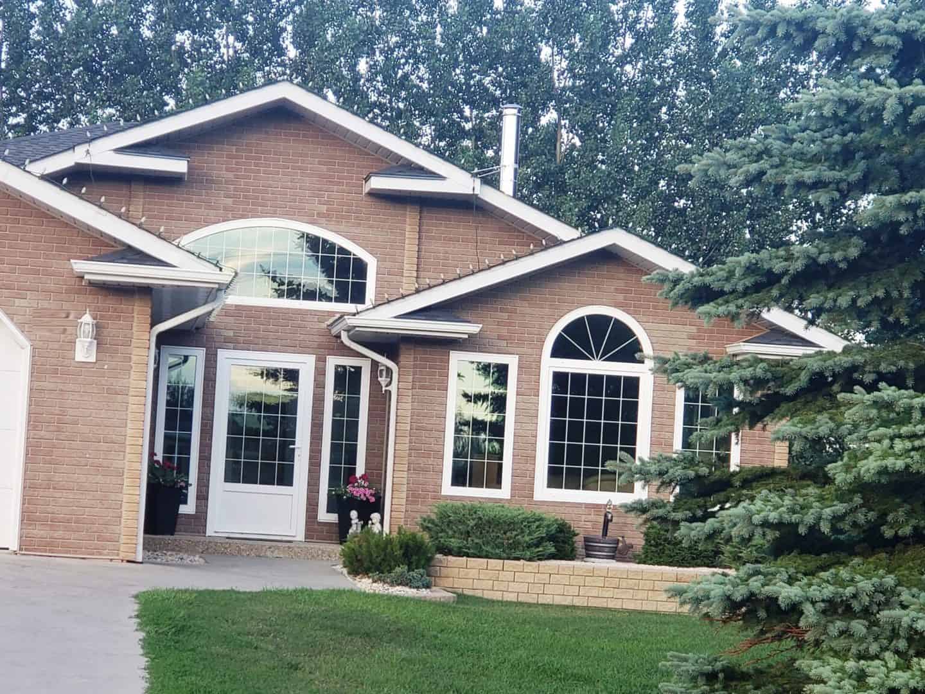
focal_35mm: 52
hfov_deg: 36.8
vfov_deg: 28.0
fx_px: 1390
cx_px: 462
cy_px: 347
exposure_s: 1/52
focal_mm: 6
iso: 32
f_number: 2.4
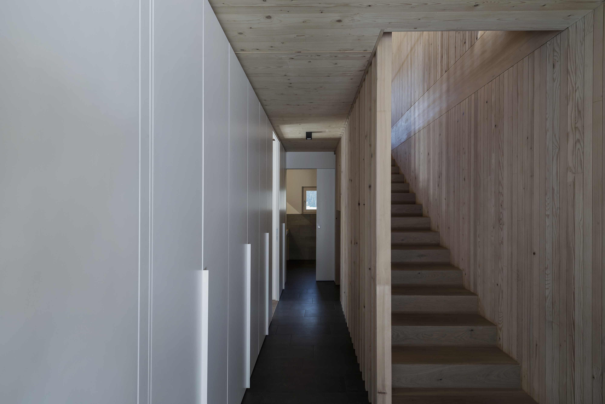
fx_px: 336
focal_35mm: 20
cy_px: 202
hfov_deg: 84.0
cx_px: 302
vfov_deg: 62.0
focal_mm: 20
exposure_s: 1/3
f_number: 11
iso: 100
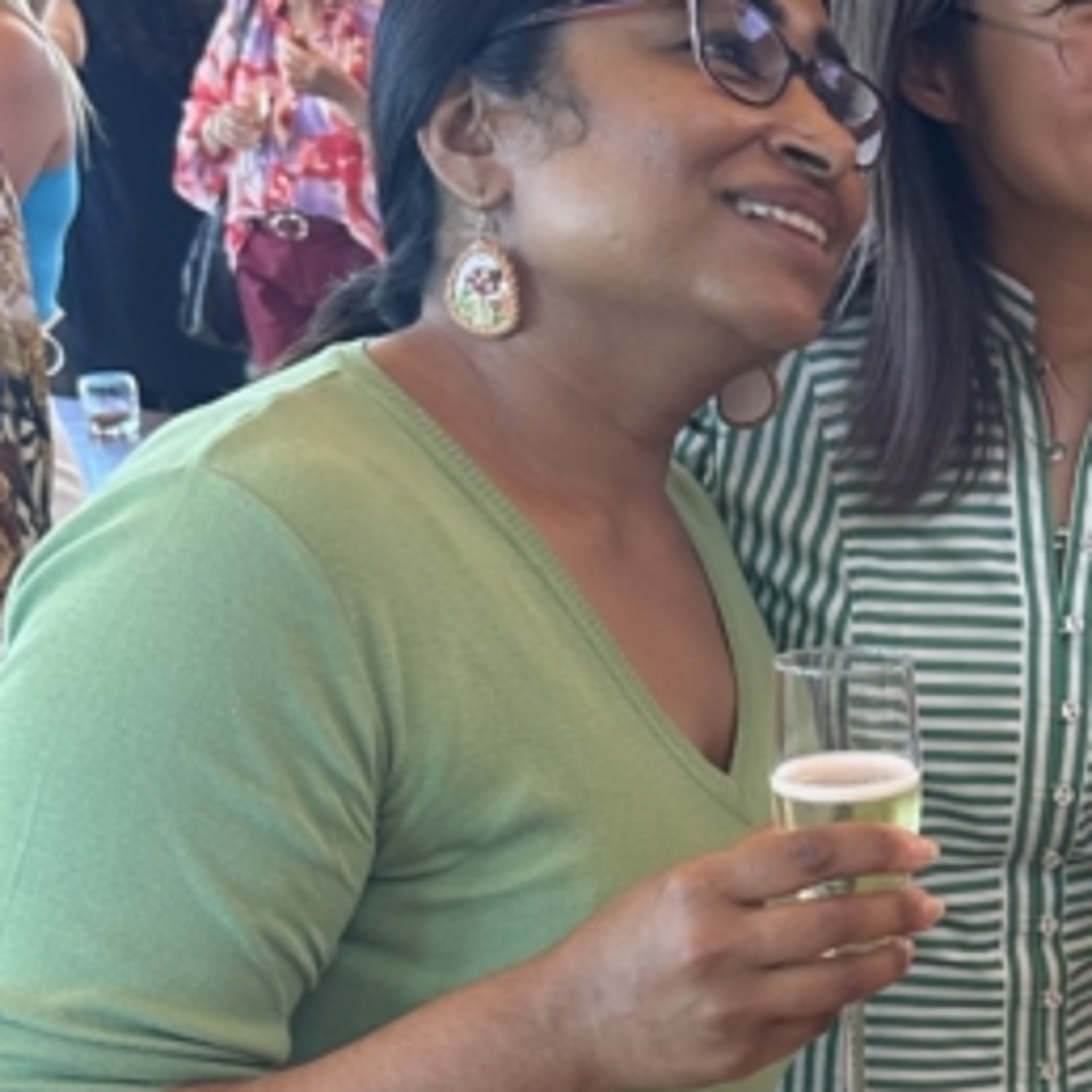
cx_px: 1235
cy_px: 928
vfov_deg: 20.3
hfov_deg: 19.7
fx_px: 2998
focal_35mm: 84
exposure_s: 1/60
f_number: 1.78
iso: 125
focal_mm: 6.86
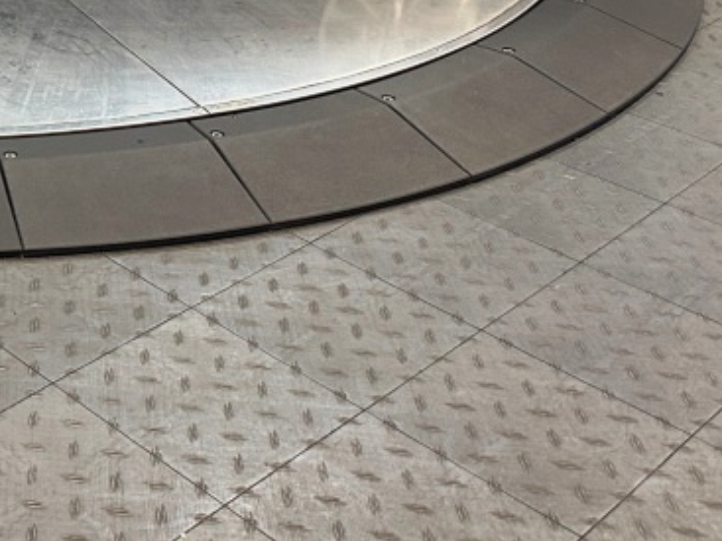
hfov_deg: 25.9
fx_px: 1397
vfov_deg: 20.3
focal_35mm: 67
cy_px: -138
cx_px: -144
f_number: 1.78
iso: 320
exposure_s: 1/60
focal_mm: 6.86
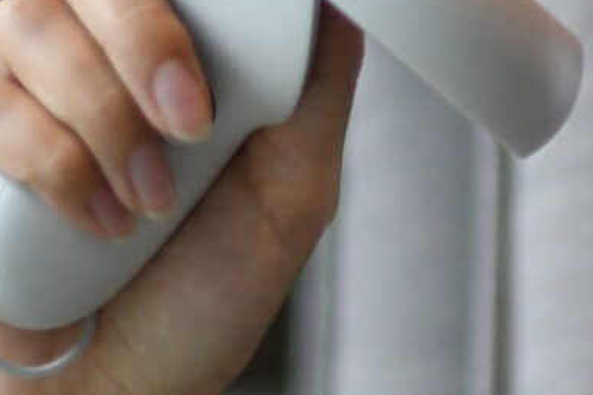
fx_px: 8301
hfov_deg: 4.1
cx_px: 967
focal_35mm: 504
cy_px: 438
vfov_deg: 2.7
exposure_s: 1/1000
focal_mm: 50
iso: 1000
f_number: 1.8
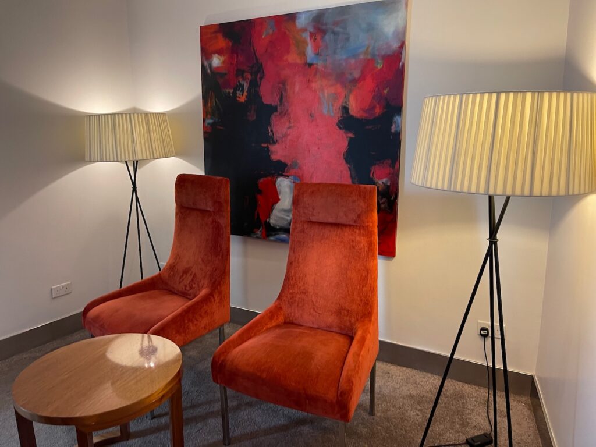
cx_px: 298
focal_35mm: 26
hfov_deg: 67.3
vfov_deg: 53.1
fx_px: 448
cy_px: 224
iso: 160
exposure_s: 1/50
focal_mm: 5.1
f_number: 1.6
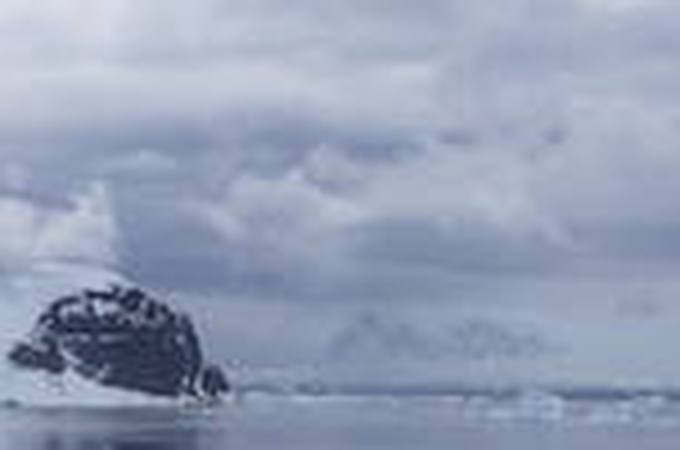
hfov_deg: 14.8
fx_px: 2620
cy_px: 423
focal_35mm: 139
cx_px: 401
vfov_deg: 9.8
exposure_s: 1/800
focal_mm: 28
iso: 100
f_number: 7.1
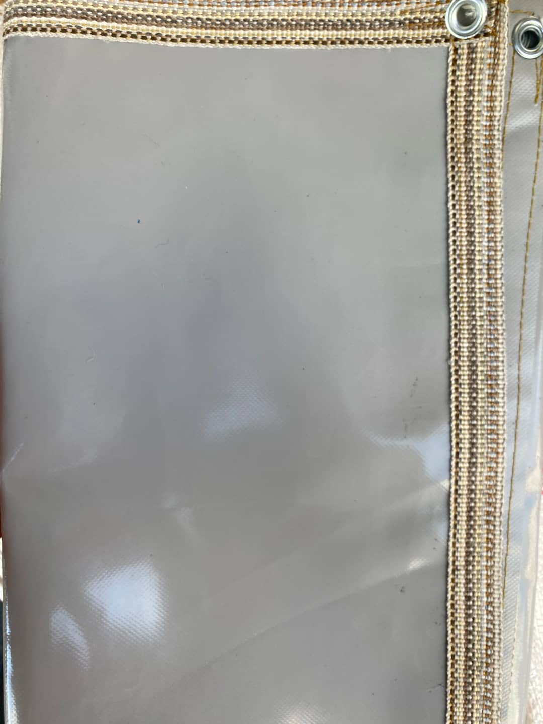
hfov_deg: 53.1
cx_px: 272
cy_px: 362
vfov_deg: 67.3
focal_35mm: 26
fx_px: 544
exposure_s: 1/184
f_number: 1.8
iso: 32
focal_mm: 4.25
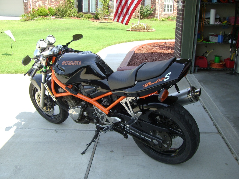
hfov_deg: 49.0
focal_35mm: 38
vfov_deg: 37.7
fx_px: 262
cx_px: 120
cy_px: 90
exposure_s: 1/400
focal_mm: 6.2
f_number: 2.7
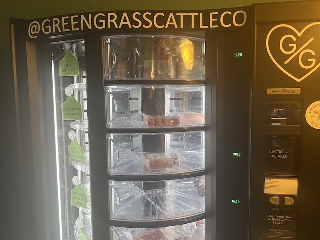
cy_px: 122
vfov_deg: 51.4
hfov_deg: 65.3
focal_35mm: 27
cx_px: 164
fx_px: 250
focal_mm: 5.7
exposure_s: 1/60
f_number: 1.5
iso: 500
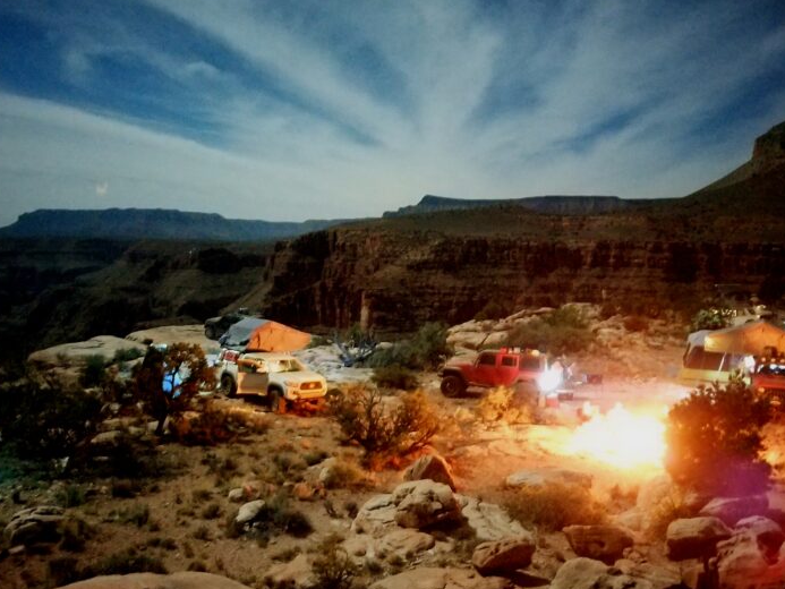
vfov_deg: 46.8
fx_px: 680
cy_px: 318
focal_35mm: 30
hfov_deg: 59.9
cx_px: 383
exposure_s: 10
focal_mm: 4.25
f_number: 1.7
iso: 800
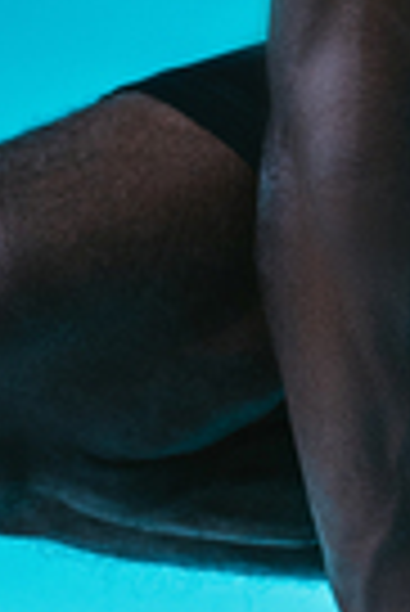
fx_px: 5521
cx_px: 811
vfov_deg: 6.2
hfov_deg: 4.2
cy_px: -500
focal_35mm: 324
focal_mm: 50
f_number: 5.6
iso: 500
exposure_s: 1/500
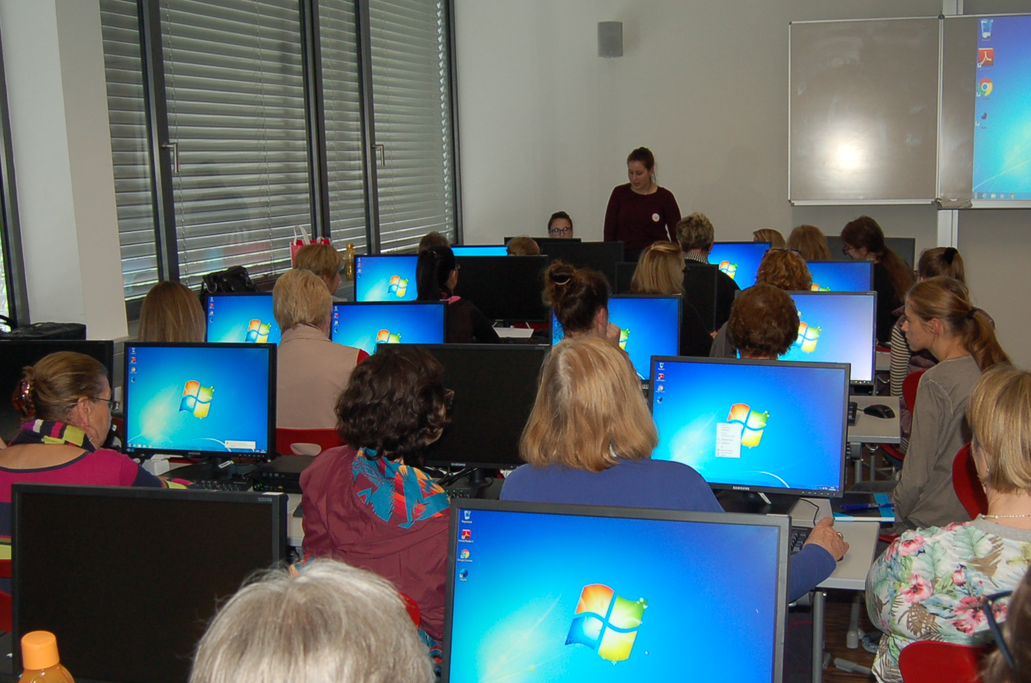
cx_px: 579
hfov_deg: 48.4
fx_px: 1144
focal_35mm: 40
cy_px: 356
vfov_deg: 33.3
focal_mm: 18
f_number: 3.5
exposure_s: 1/60
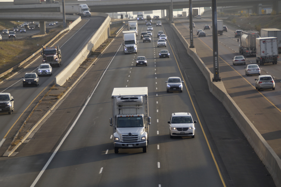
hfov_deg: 10.6
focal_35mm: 195
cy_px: 94
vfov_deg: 7.0
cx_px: 140
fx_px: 1521
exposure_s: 1/250
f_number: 5.6
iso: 100
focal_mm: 130
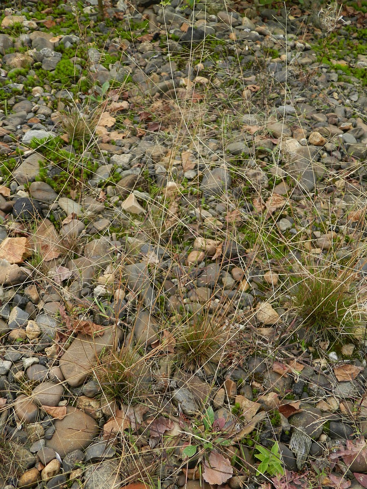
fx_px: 452
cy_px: 244
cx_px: 184
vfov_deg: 56.8
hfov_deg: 44.2
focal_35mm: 32
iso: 160
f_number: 3.7
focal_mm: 5.6
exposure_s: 1/400
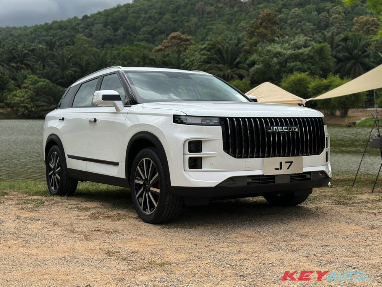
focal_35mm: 48
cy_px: 144
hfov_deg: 39.7
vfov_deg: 30.3
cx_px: 191
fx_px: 530
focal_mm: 6.76
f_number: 1.78
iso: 64
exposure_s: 1/588
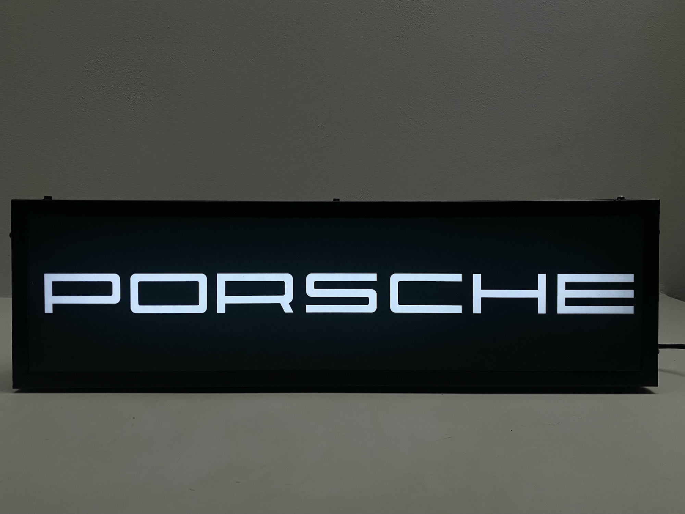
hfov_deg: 67.3
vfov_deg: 53.1
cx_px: 342
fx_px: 515
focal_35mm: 26
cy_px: 257
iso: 125
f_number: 1.8
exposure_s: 1/86
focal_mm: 4.25
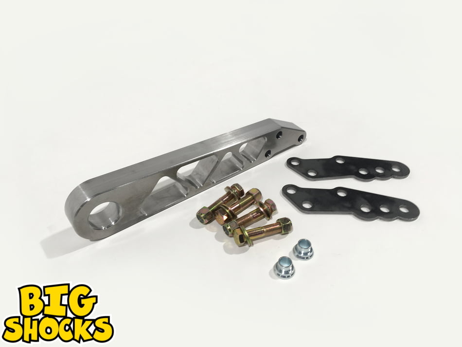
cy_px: 174
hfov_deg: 61.6
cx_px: 231
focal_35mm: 29
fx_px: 387
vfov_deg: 48.2
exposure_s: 1/60
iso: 32
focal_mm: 4.15
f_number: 2.2
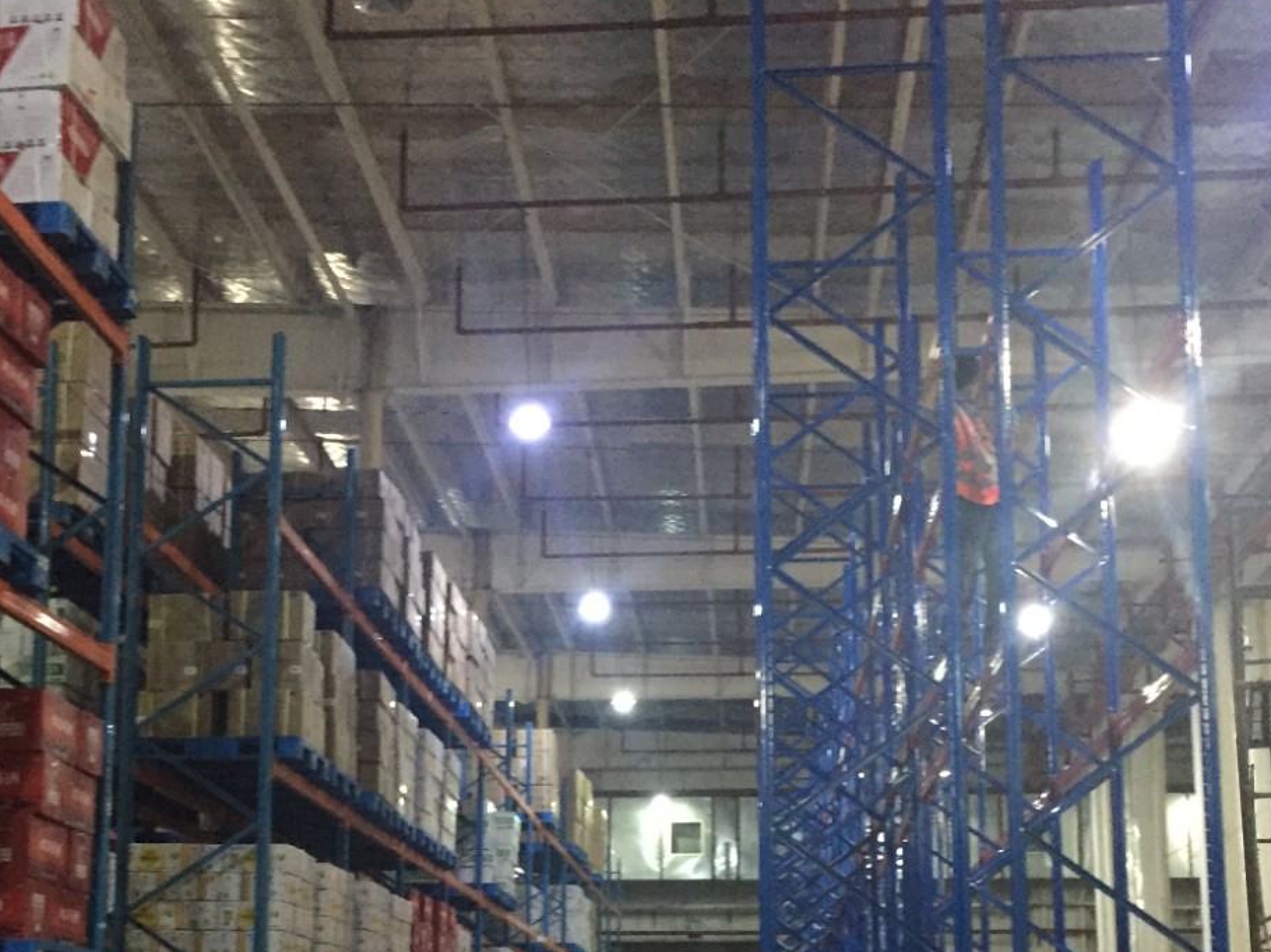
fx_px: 1872
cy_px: 780
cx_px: 553
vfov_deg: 27.9
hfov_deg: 37.4
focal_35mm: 51
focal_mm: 4.15
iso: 500
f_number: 2.2
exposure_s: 1/17
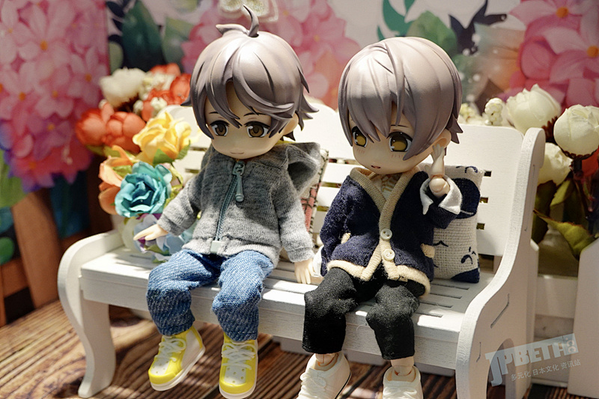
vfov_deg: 27.0
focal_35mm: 50
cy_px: 200
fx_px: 832
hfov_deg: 39.6
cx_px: 300
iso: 400
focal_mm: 19.03
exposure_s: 1/60
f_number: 4
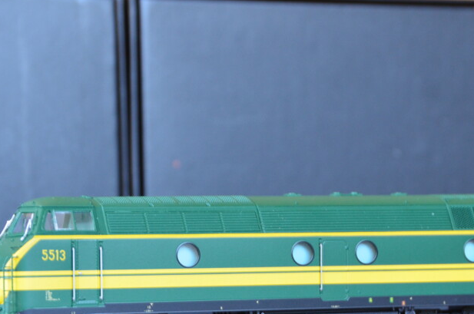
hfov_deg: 10.4
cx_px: 291
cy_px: 251
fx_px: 2615
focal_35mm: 199
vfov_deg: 6.9
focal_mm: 80
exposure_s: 1/15
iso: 800
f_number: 6.3
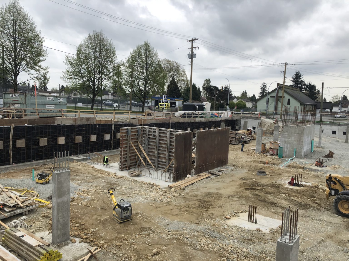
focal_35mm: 28
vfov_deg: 49.7
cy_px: 130
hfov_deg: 63.4
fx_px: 282
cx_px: 174
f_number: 1.8
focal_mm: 3.99
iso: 20
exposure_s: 1/1230
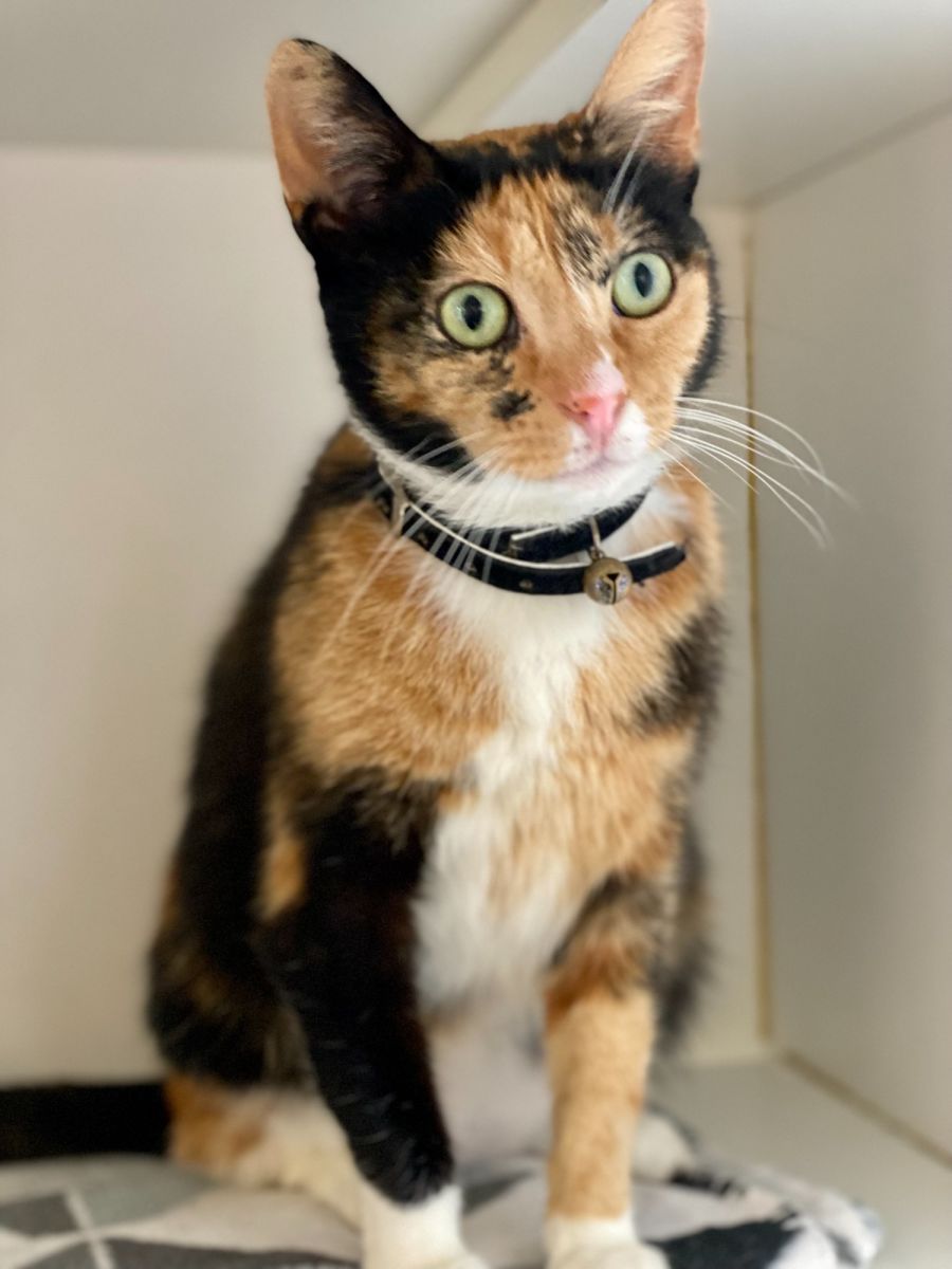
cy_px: 634
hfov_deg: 28.0
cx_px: 476
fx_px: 1907
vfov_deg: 36.8
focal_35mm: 52
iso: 400
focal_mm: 6
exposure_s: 1/33
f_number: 2
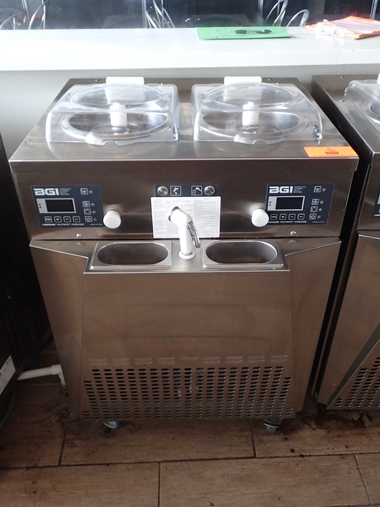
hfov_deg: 46.8
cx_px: 190
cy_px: 254
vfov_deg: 60.0
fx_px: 439
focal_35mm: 30
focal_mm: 5.5
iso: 400
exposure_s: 1/30
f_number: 2.3
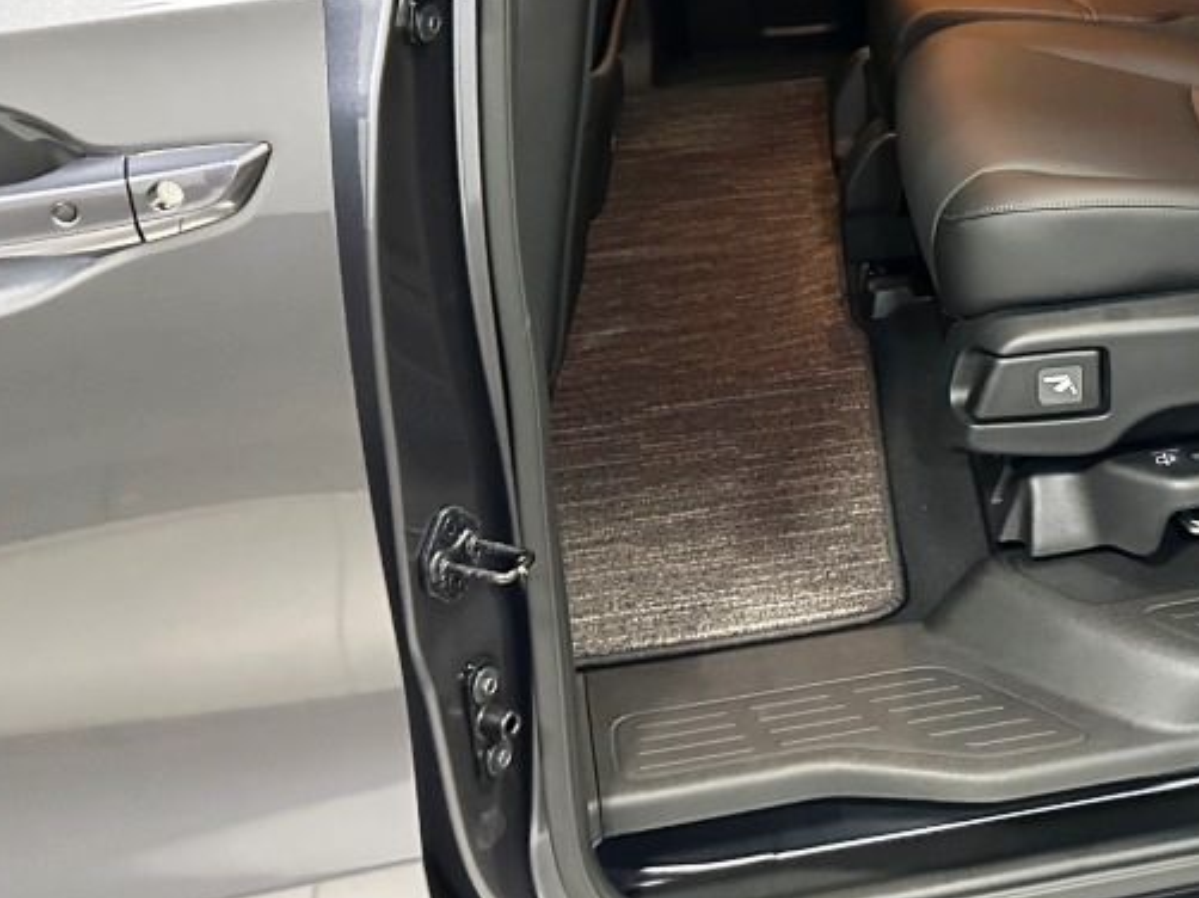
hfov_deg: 35.7
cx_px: 1156
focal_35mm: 49
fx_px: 1696
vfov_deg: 27.8
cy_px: -12
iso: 1000
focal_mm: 6.86
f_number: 1.78
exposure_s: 1/40
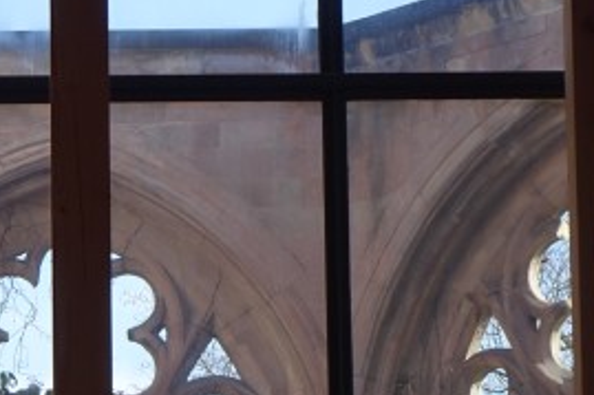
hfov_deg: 7.8
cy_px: 434
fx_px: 4353
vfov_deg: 5.2
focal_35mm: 264
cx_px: 2
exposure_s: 1/320
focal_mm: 26.18
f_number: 4
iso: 125
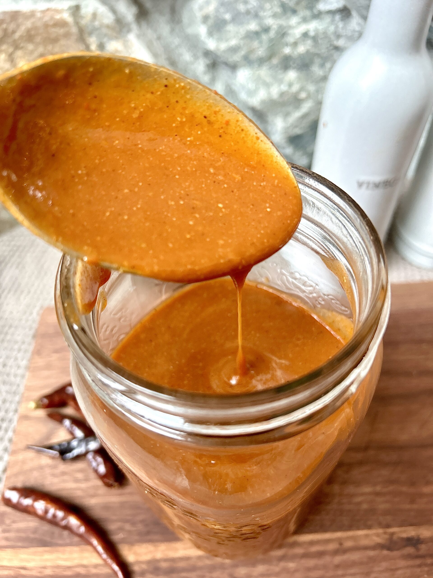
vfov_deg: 67.3
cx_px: 216
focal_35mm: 26
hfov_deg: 53.1
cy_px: 289
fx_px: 434
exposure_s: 1/60
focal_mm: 5.7
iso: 100
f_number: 1.5
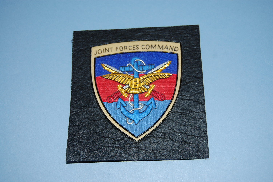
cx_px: 136
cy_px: 91
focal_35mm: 51
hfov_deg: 38.9
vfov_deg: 26.4
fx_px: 386
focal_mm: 34
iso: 200
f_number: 5.6
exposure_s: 1/125
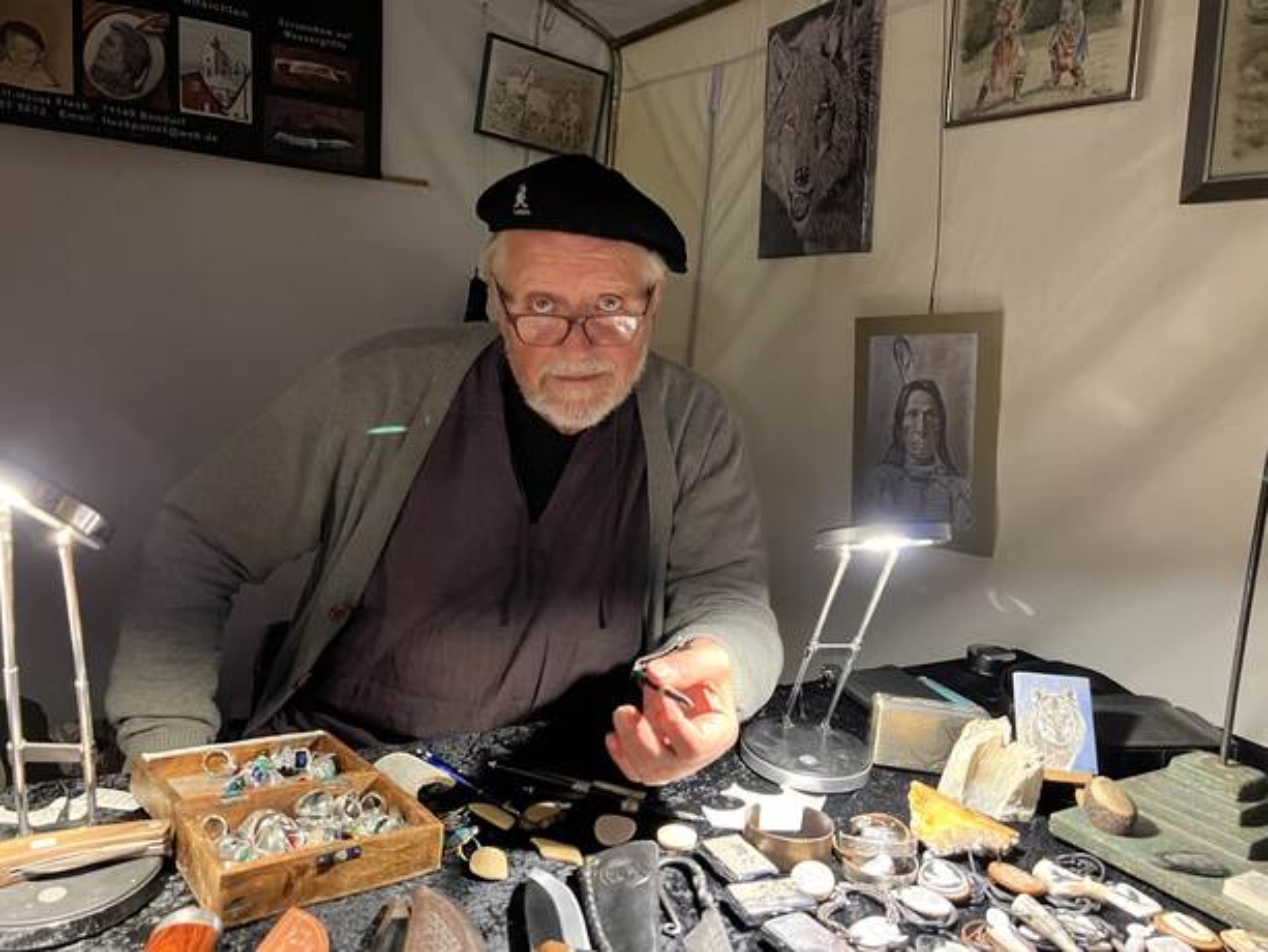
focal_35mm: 26
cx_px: 634
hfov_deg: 67.3
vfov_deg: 53.1
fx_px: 953
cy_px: 476
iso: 640
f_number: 1.5
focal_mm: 5.7
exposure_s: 1/25
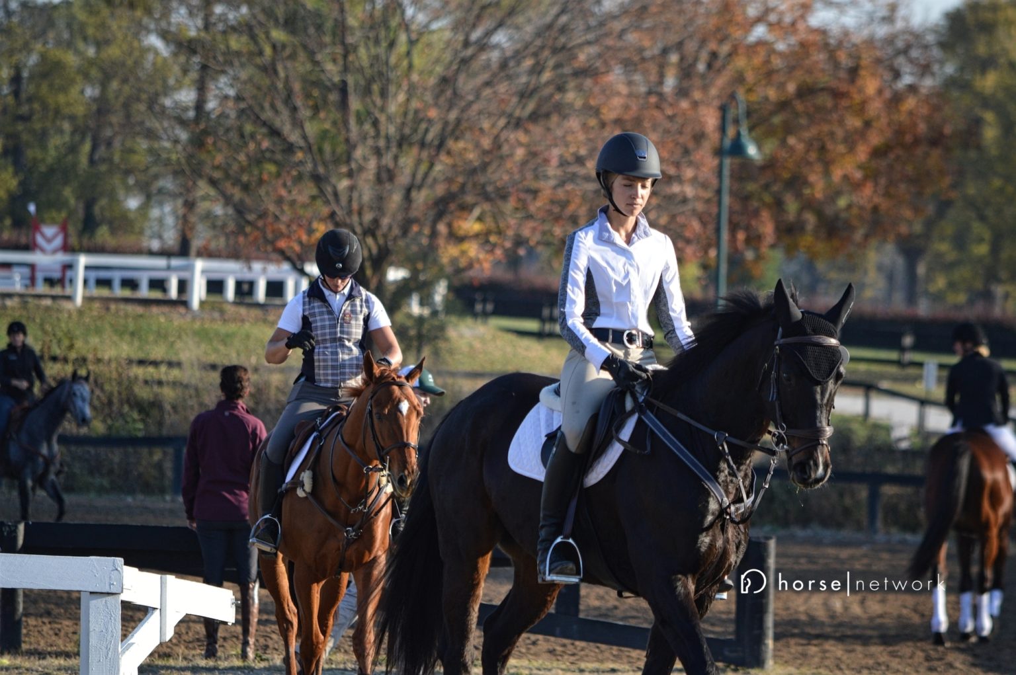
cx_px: 508
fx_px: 9304
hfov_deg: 6.3
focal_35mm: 330
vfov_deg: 4.2
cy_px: 338
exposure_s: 1/1000
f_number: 5.3
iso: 400
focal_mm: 220
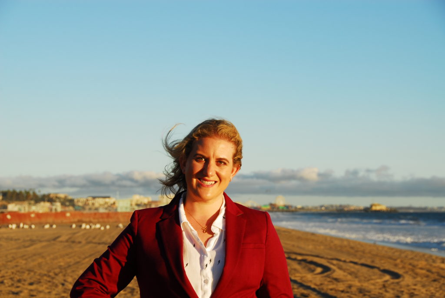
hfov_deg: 21.9
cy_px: 149
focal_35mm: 93
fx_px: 1151
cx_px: 222
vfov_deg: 14.7
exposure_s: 1/200
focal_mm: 62
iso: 100
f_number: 7.1
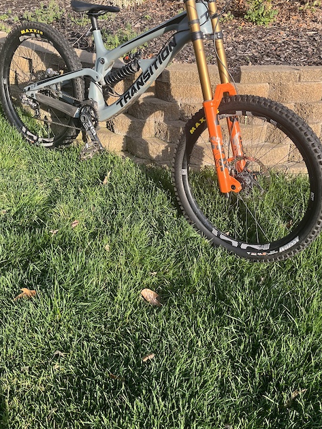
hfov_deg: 43.0
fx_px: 409
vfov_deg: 55.0
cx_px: 159
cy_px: 174
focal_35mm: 33
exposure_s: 1/705
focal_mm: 5.1
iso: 50
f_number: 1.6
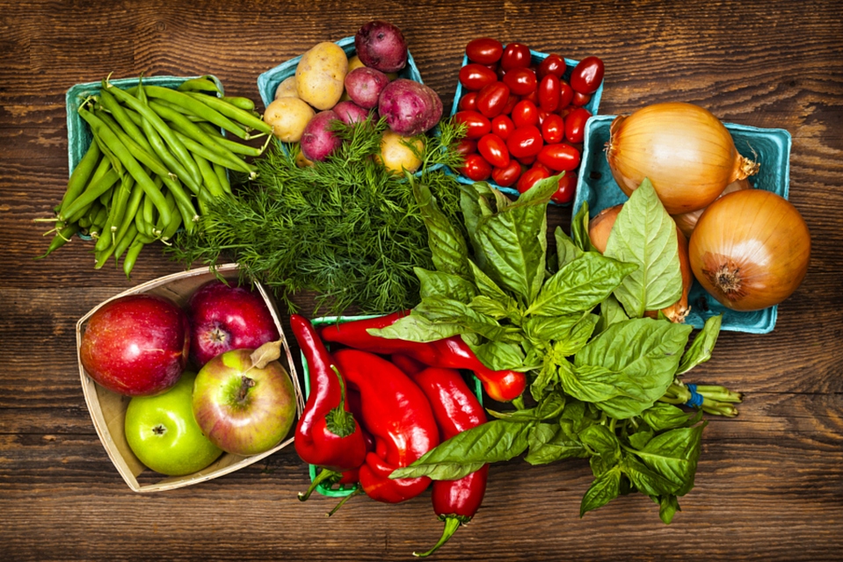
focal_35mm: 50
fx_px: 1171
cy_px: 281
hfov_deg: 39.6
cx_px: 422
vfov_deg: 27.0
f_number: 13
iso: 200
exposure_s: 1/125
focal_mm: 50
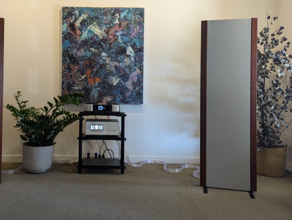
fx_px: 321
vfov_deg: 37.6
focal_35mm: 38
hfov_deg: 48.3
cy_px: 86
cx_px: 103
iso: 44
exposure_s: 1/26.2
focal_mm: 6.81
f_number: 1.85
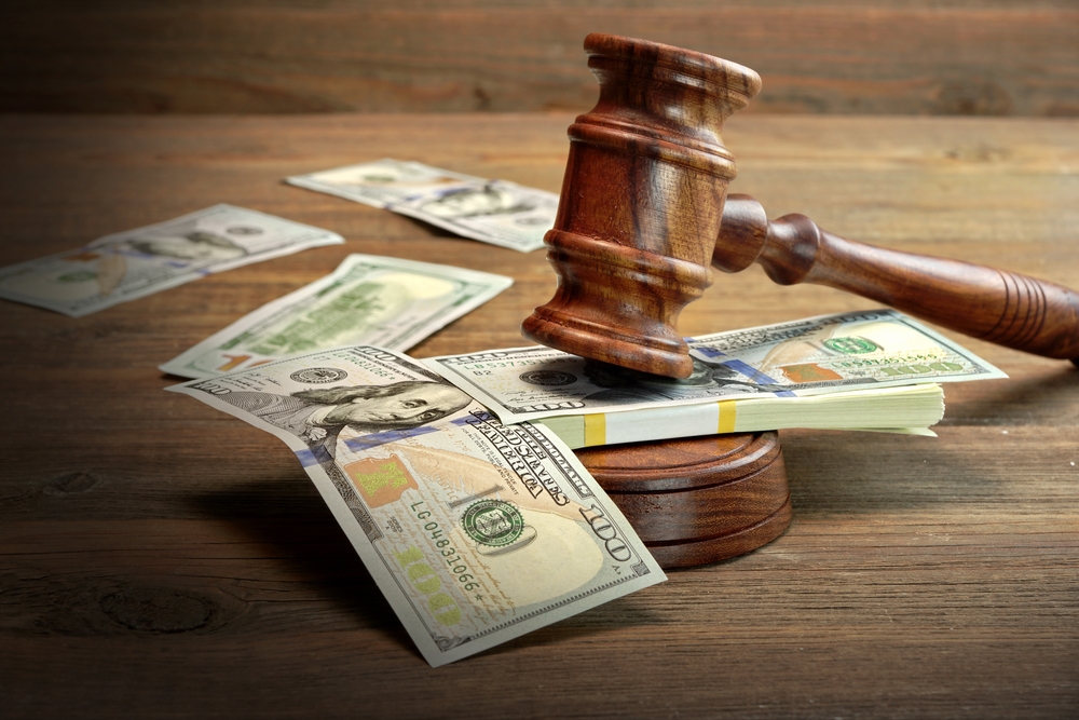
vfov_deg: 16.6
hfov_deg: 24.6
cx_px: 540
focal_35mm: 82
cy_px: 360
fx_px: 2473
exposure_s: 1/2.5
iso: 50
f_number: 10
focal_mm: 55
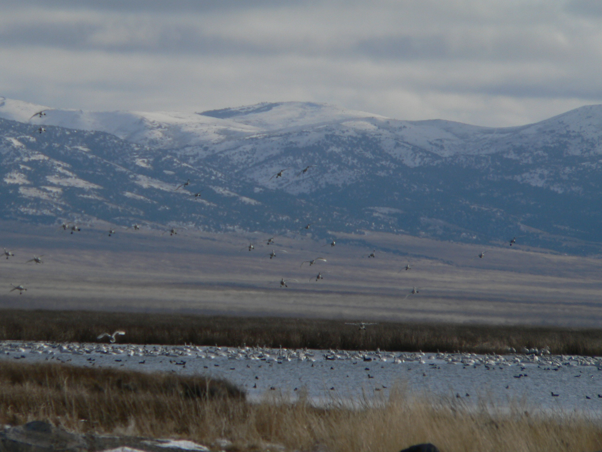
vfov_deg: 3.4
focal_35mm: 432
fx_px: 7513
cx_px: 301
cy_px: 226
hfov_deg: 4.6
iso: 80
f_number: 5.6
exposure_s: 1/1300
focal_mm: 72
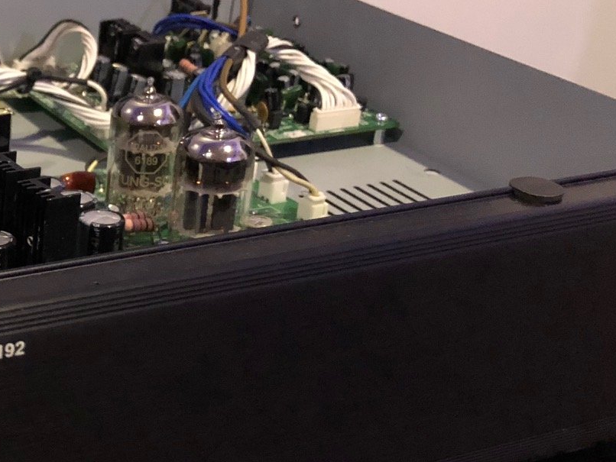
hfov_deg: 25.2
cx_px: -109
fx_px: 1246
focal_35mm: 70
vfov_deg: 21.0
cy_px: 270
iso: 125
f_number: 1.8
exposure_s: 1/4
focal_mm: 3.99
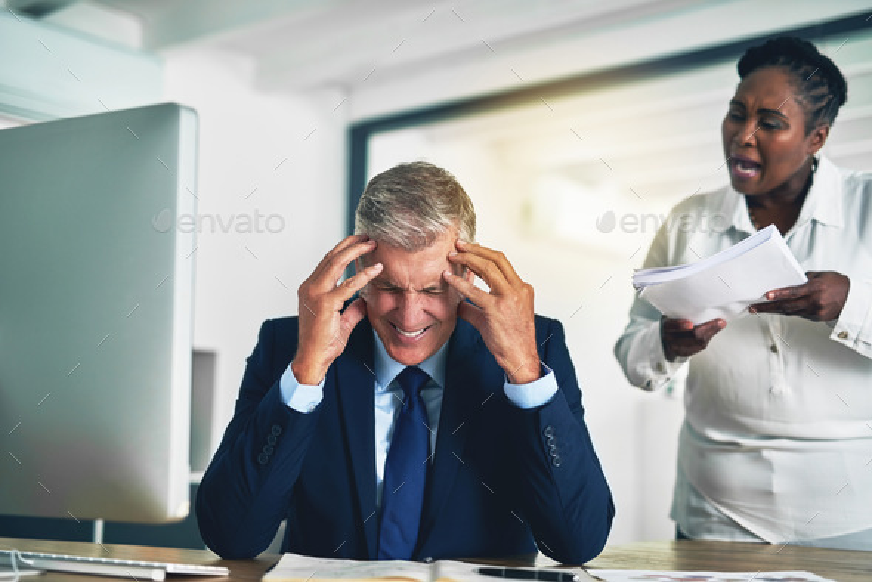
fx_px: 1212
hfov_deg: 39.6
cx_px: 436
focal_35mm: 50
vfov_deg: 27.0
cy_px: 291
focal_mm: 50
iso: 160
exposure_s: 1/400
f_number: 1.8
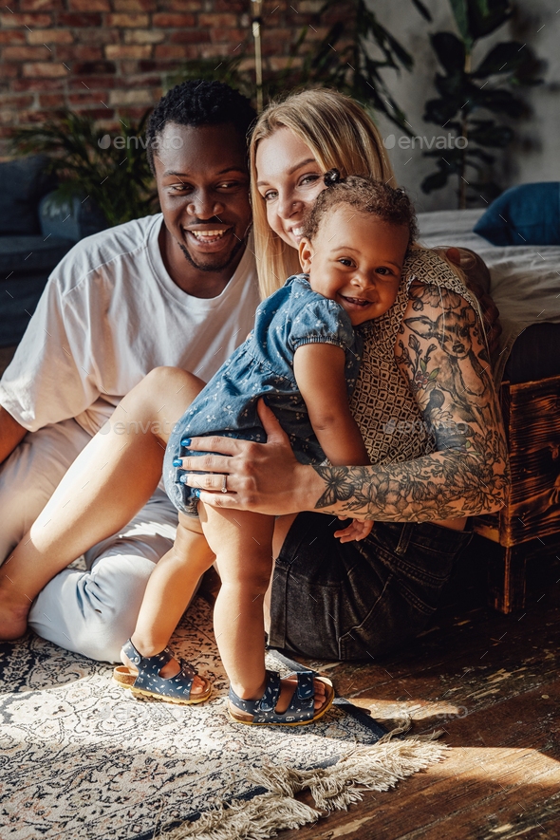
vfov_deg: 48.5
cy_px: 420
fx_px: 933
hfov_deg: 33.4
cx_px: 280
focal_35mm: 40
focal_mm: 40
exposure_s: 1/320
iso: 400
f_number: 4
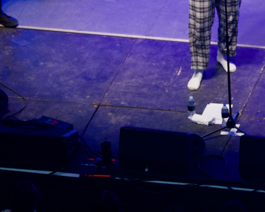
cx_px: 355
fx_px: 3395
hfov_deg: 4.5
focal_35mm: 433
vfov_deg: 3.6
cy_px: -65
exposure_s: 1/250
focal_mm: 60
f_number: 4.5
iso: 280
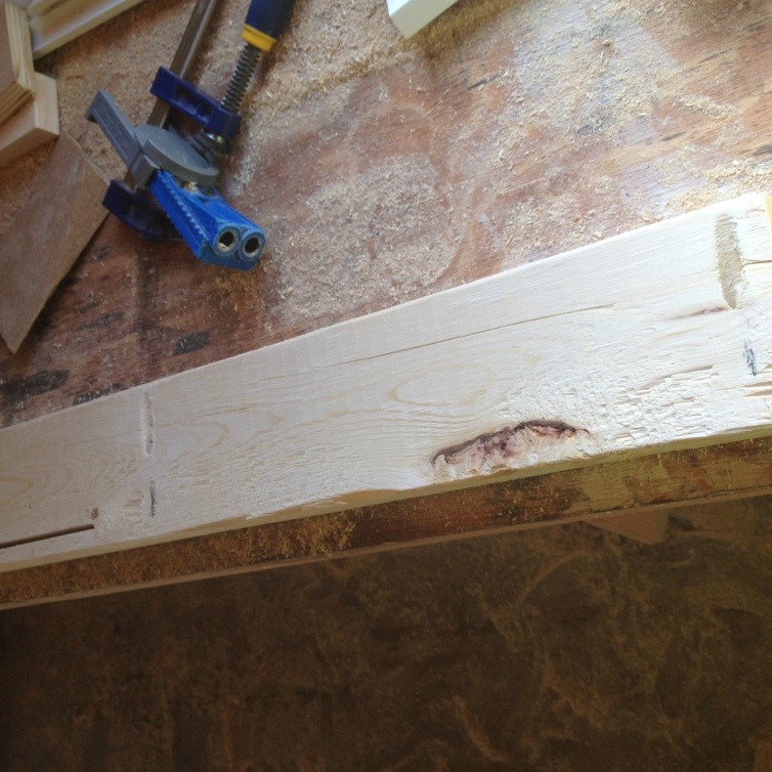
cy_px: 388
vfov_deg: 40.0
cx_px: 434
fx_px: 1060
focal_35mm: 42
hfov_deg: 40.0
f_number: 2.4
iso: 50
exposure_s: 1/148
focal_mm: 4.28
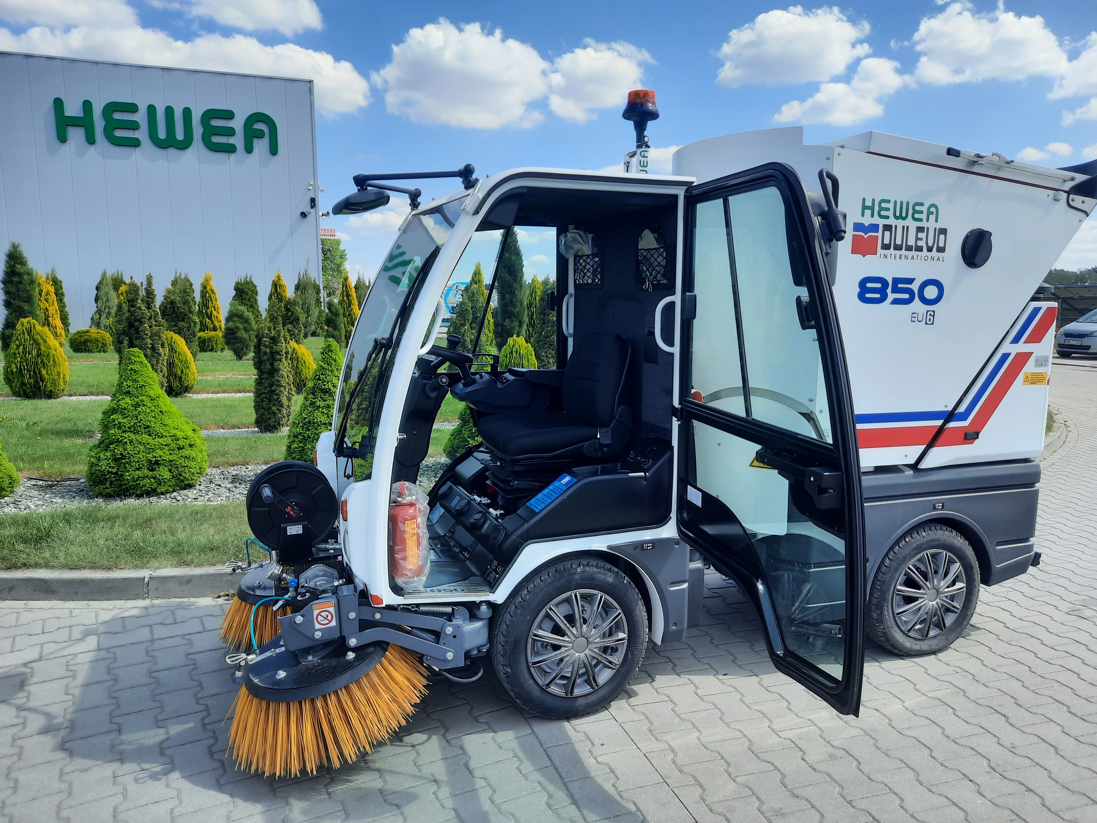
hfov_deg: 69.4
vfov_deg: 54.9
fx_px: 792
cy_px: 412
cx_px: 548
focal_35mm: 25
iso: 32
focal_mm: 4.6
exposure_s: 1/605
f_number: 2
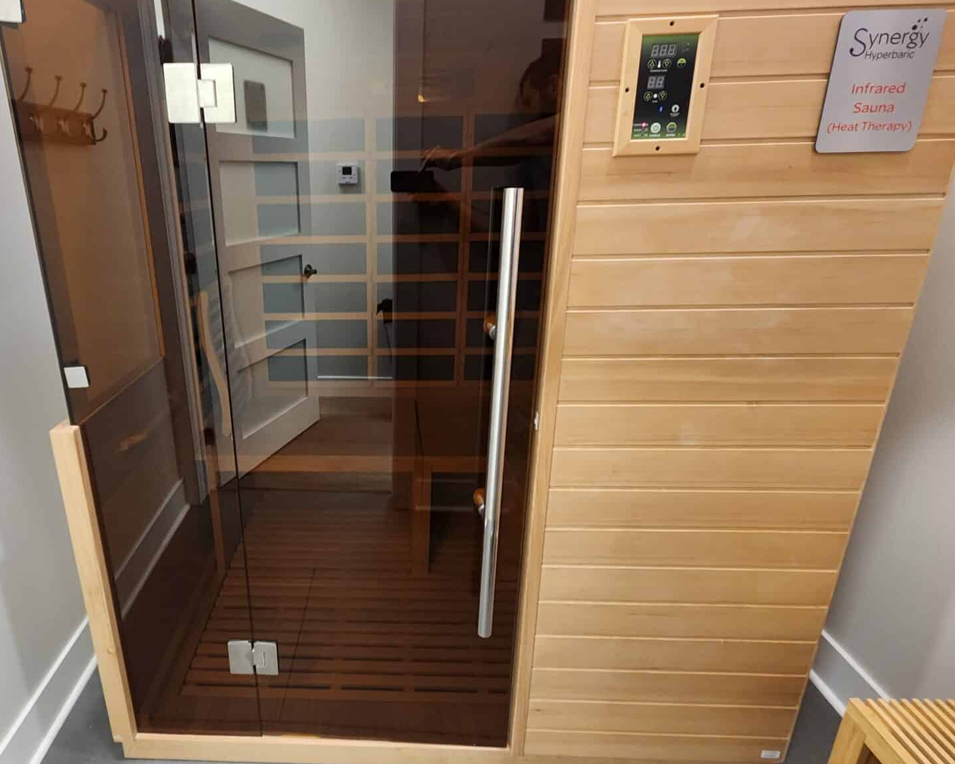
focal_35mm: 18
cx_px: 366
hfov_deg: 84.9
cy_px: 354
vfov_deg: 73.7
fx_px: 509
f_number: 2.2
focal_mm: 2.2
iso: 320
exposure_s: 1/30
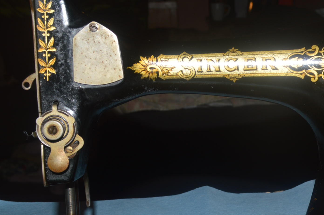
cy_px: 145
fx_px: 585
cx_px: 261
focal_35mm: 65
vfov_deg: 20.8
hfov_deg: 30.2
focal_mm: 20
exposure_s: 1/60
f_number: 8
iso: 100
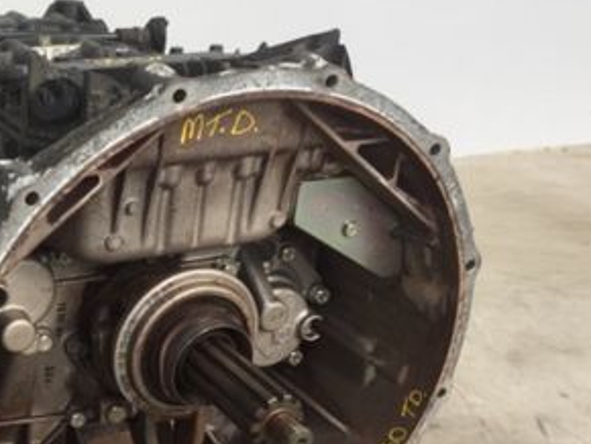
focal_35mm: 60
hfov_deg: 30.1
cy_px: 303
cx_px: 10
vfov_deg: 24.3
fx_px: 1025
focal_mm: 4.15
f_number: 2.2
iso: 40
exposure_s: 1/100
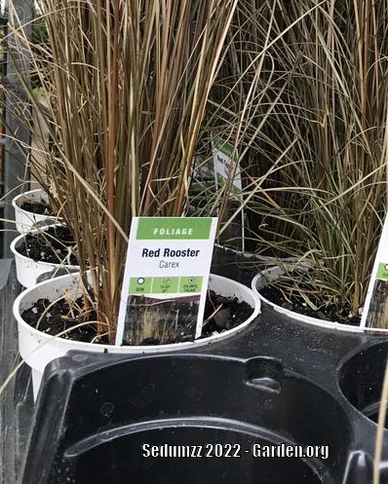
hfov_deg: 27.3
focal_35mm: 55
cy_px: 33
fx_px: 789
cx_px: 278
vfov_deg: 32.2
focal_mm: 3.99
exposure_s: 1/40
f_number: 1.8
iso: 32
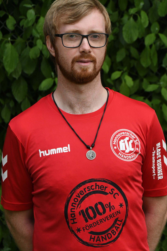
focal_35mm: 239
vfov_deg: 8.6
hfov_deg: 5.8
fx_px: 1659
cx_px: 84
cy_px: 115
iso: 1250
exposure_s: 1/800
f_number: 9
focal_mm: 145
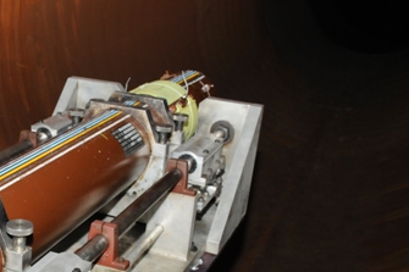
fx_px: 715
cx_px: 42
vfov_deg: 21.1
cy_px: 243
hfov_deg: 30.5
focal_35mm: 63
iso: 800
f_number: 8
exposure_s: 1/60
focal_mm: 22
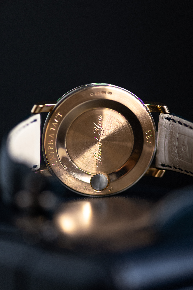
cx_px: 96
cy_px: 145
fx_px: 844
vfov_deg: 19.5
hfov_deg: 13.0
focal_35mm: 105
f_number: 5
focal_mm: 105
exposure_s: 1/640
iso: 640
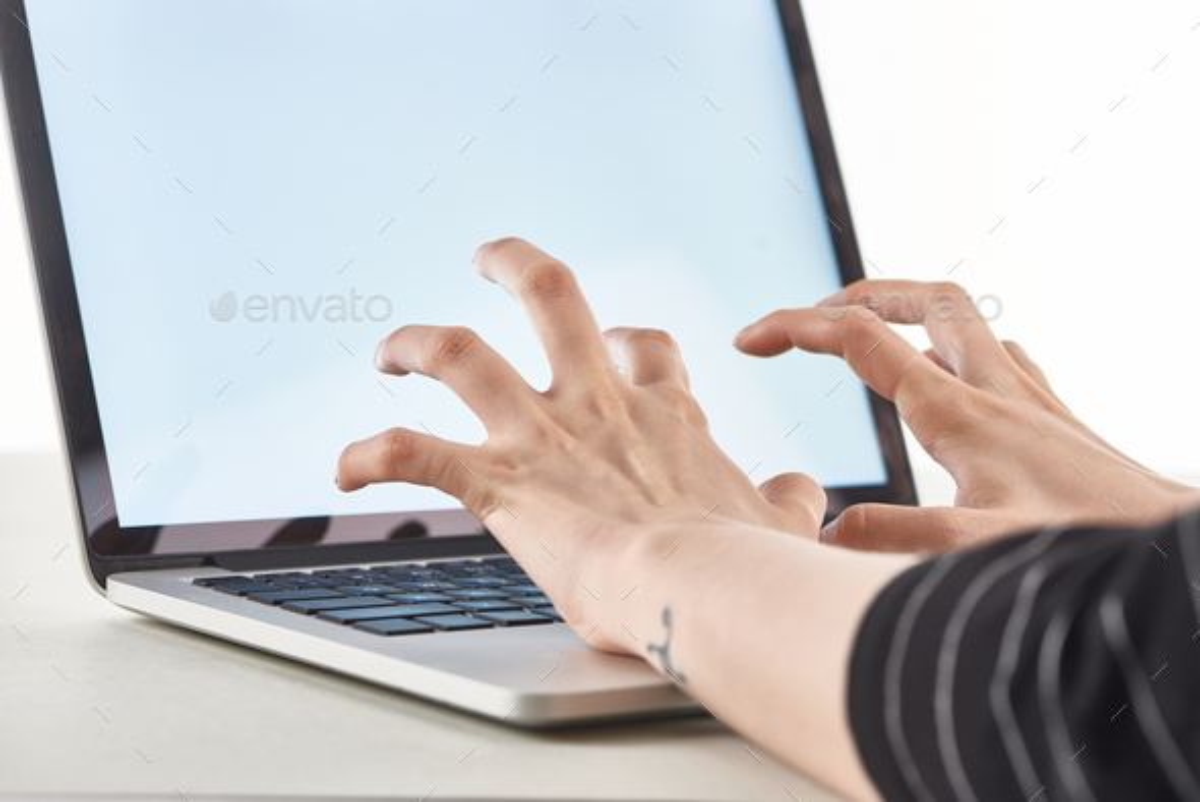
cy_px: 401
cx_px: 600
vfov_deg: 13.1
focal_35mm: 105
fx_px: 3502
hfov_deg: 19.4
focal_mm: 105
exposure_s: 1/10
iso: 320
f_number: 9
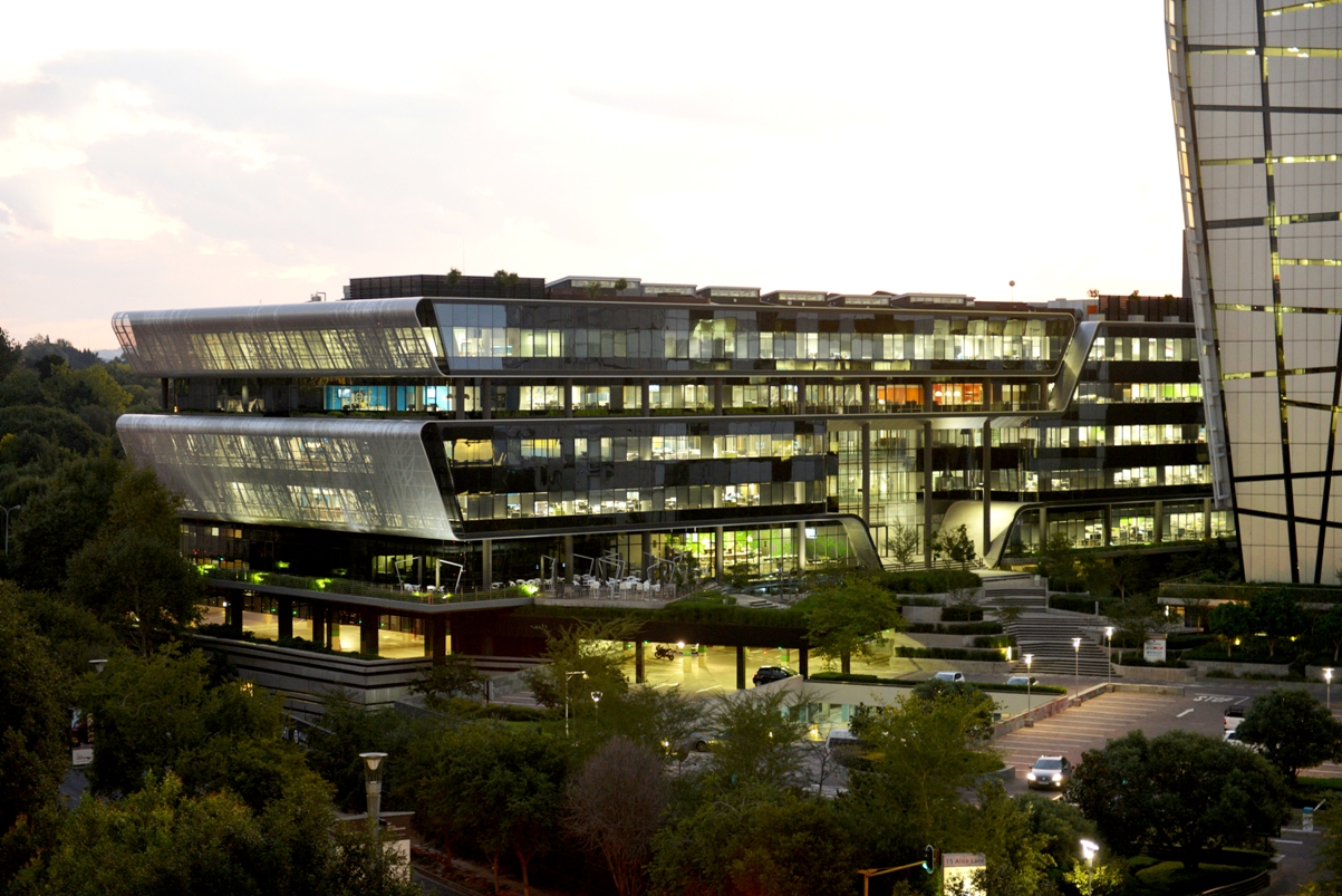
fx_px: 2610
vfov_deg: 19.5
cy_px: 448
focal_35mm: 70
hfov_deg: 28.8
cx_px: 671
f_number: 2.8
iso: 1600
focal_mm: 70
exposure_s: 1/20
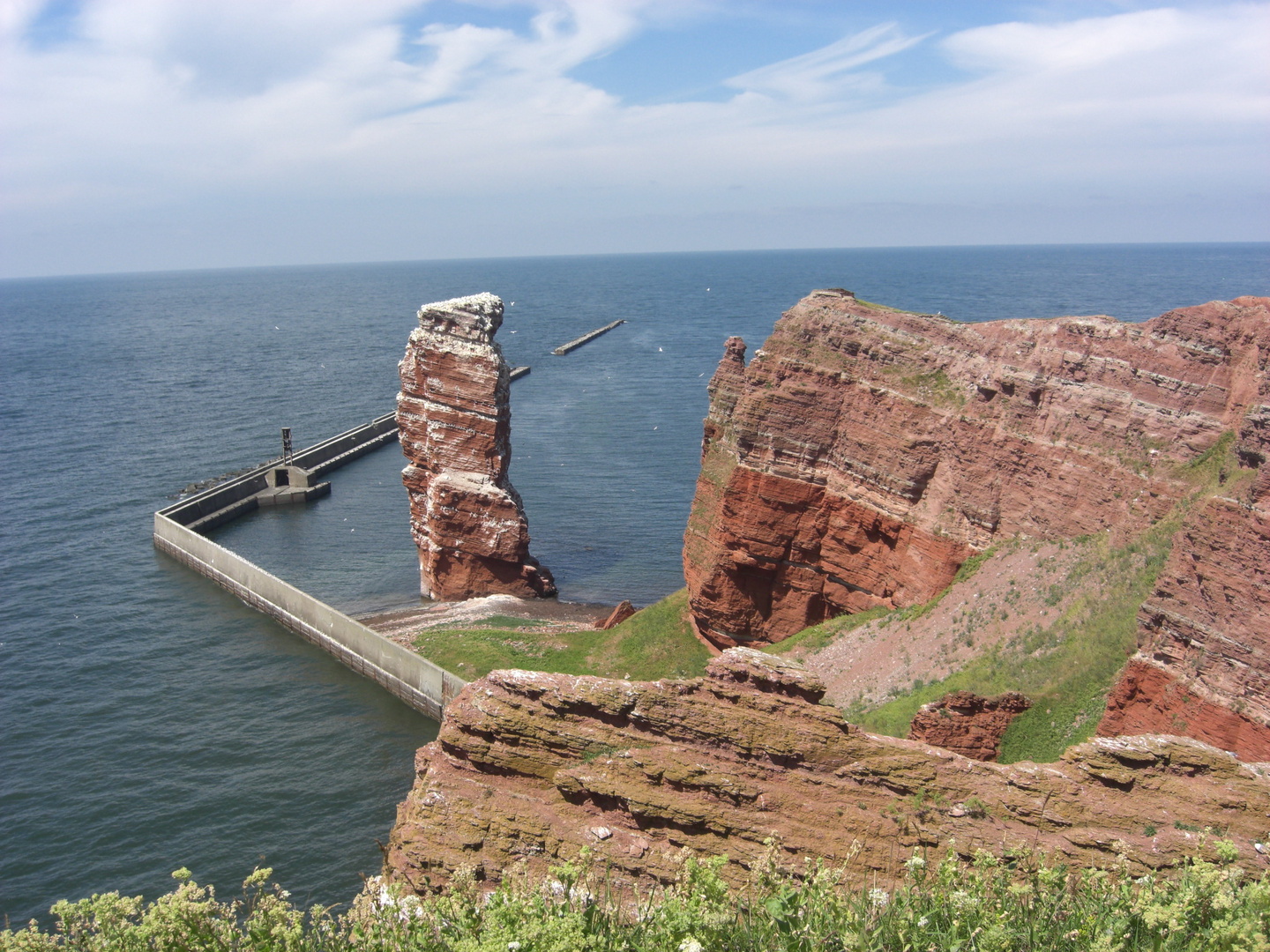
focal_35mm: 38
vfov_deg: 37.7
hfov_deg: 49.0
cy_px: 476
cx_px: 635
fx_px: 1394
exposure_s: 1/800
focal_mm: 7.9
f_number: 4
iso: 80
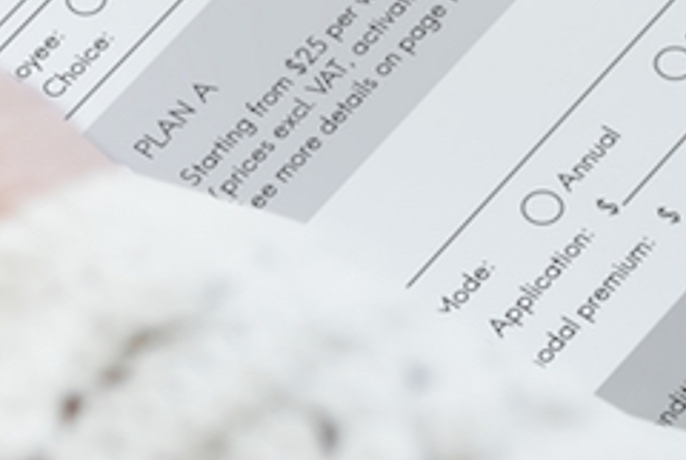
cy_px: -304
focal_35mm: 489
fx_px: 9335
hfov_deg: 4.2
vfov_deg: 2.8
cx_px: 403
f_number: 4
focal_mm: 98
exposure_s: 1/160
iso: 200
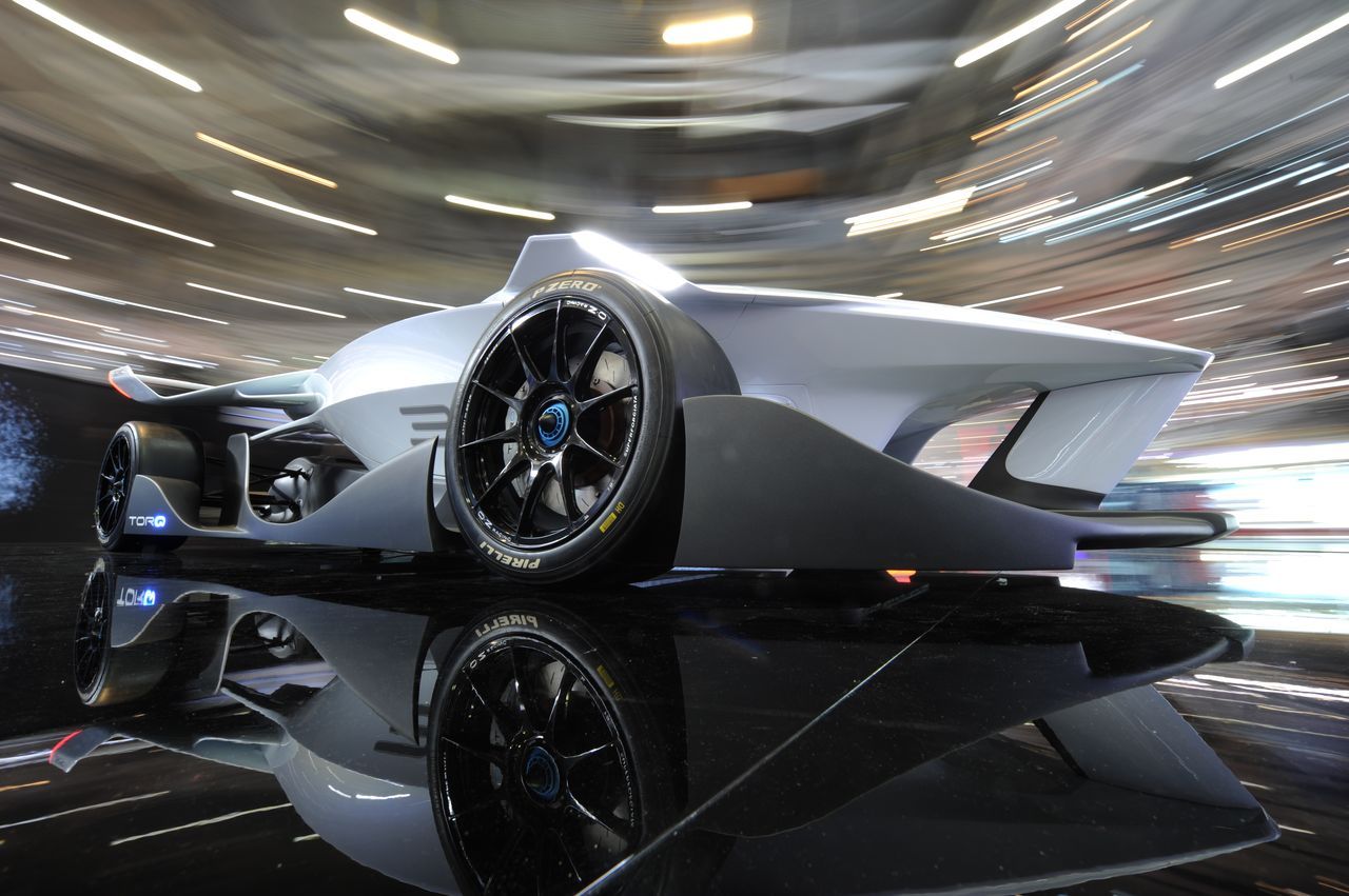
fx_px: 562
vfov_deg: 77.2
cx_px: 674
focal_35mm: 15
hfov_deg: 100.4
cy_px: 448
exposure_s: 5
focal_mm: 15
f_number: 18
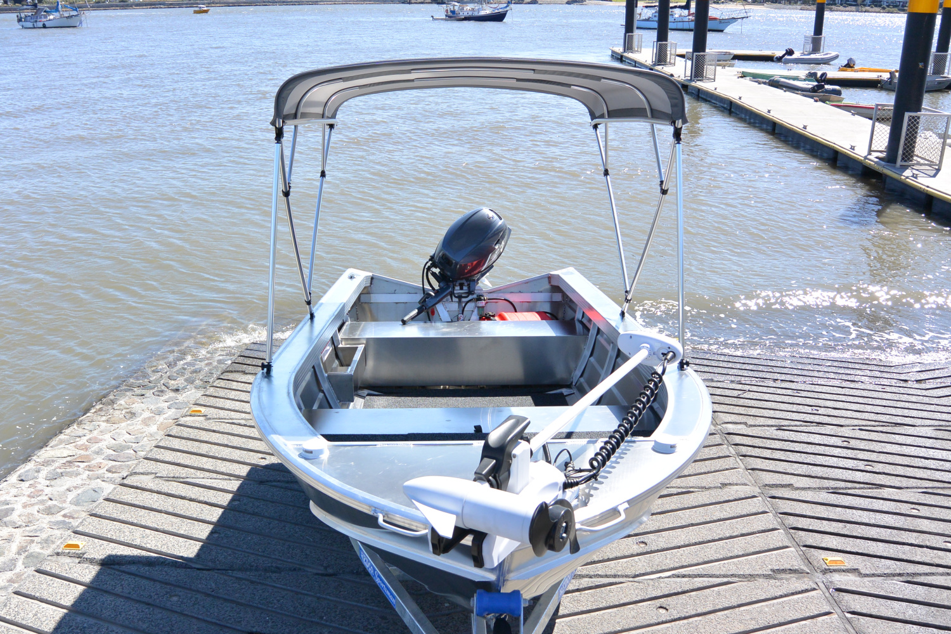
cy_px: 317
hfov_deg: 63.7
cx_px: 476
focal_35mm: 29
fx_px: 766
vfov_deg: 45.0
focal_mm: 11
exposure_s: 1/1000
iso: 160
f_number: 4
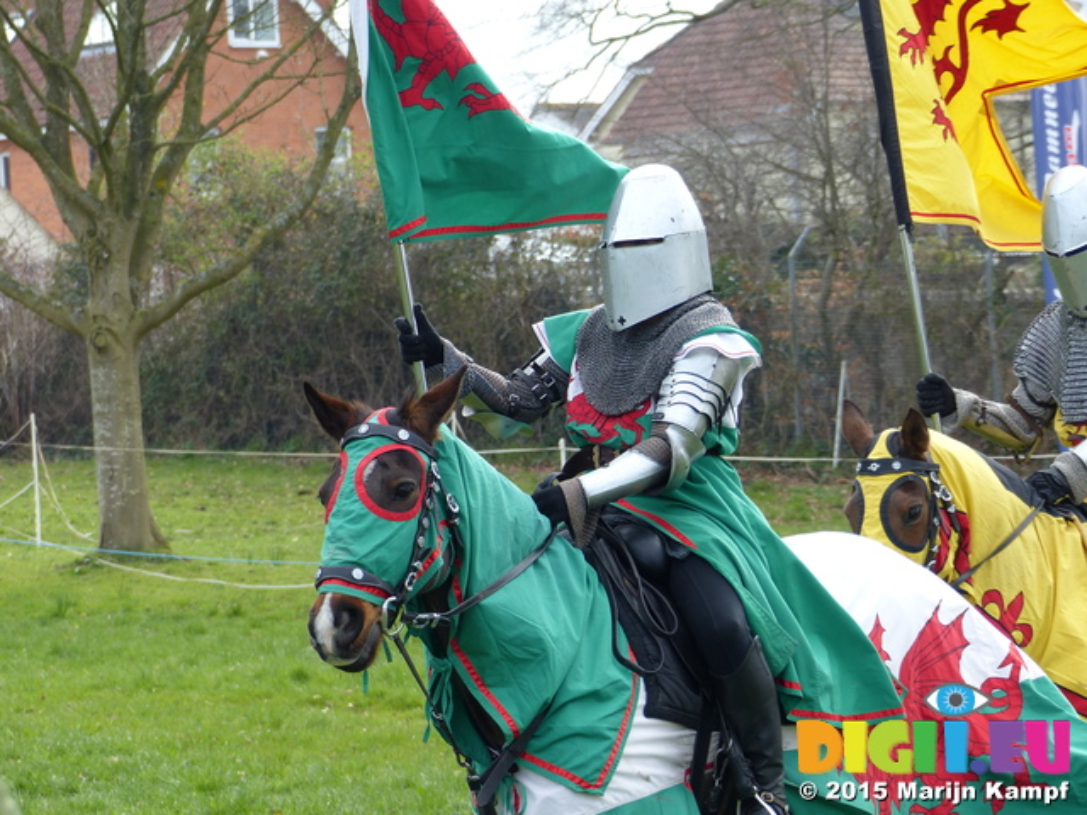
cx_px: 544
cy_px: 408
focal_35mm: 195
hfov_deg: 10.1
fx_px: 6123
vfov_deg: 7.6
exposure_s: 1/500
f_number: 2.8
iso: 100
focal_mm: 35.1
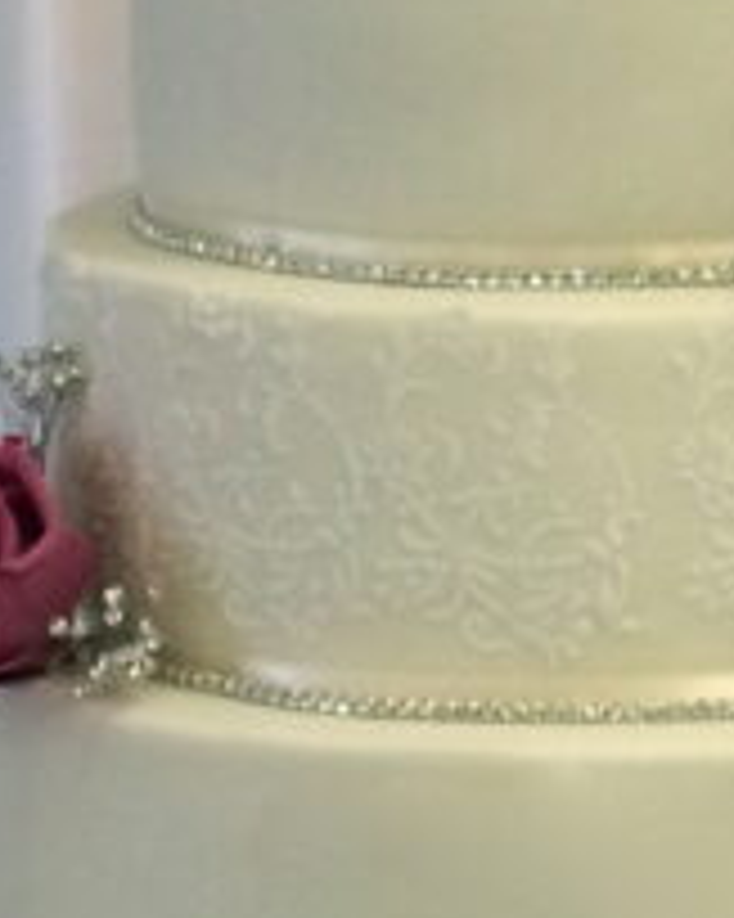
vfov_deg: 13.5
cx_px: 621
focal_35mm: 142
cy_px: 662
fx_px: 3859
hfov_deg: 10.8
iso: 64
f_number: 2.2
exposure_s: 1/33
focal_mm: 4.15
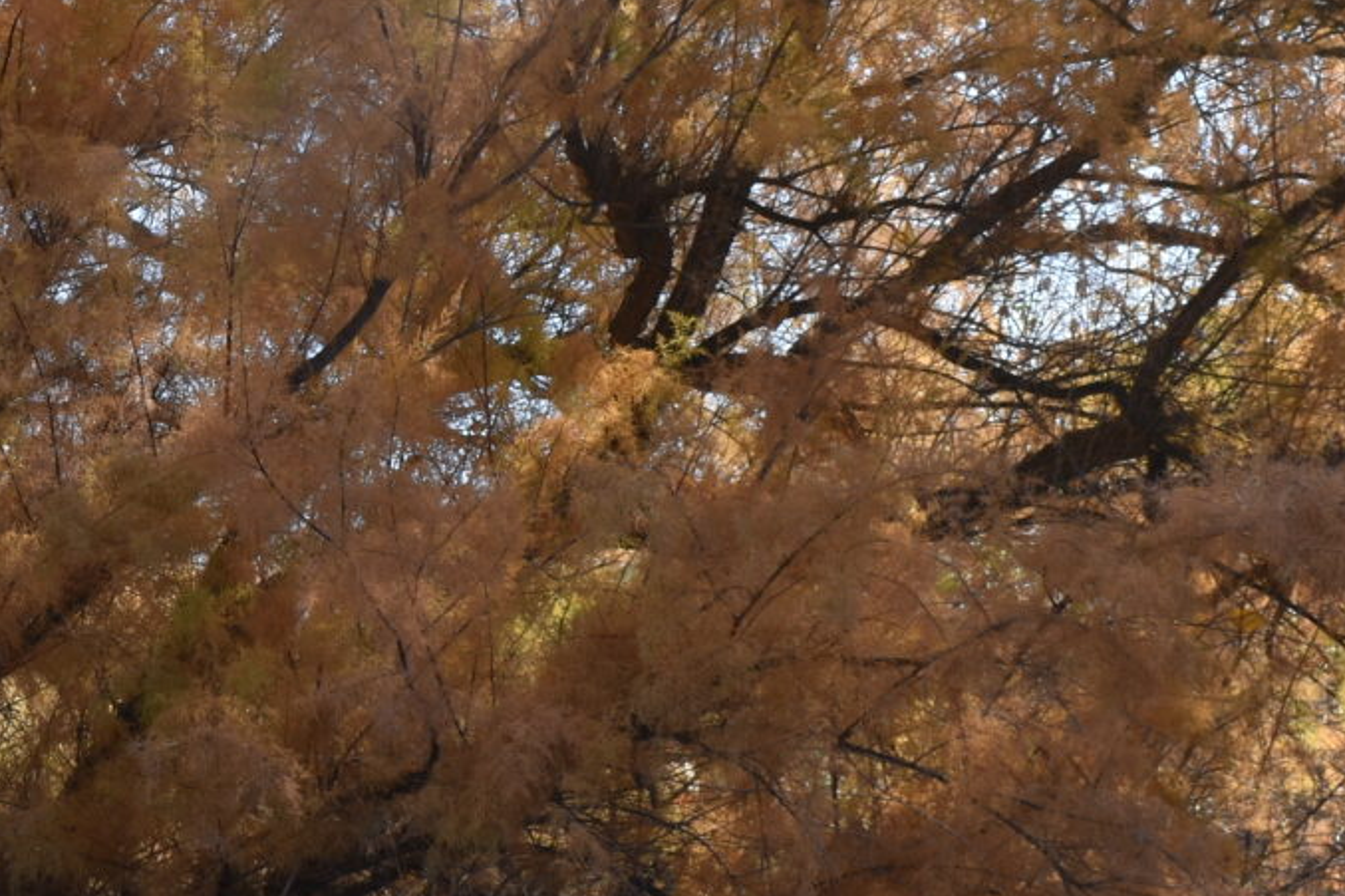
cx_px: -145
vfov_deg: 12.1
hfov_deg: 17.4
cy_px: 508
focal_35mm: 114
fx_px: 4240
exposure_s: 1/50
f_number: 11
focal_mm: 25
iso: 100
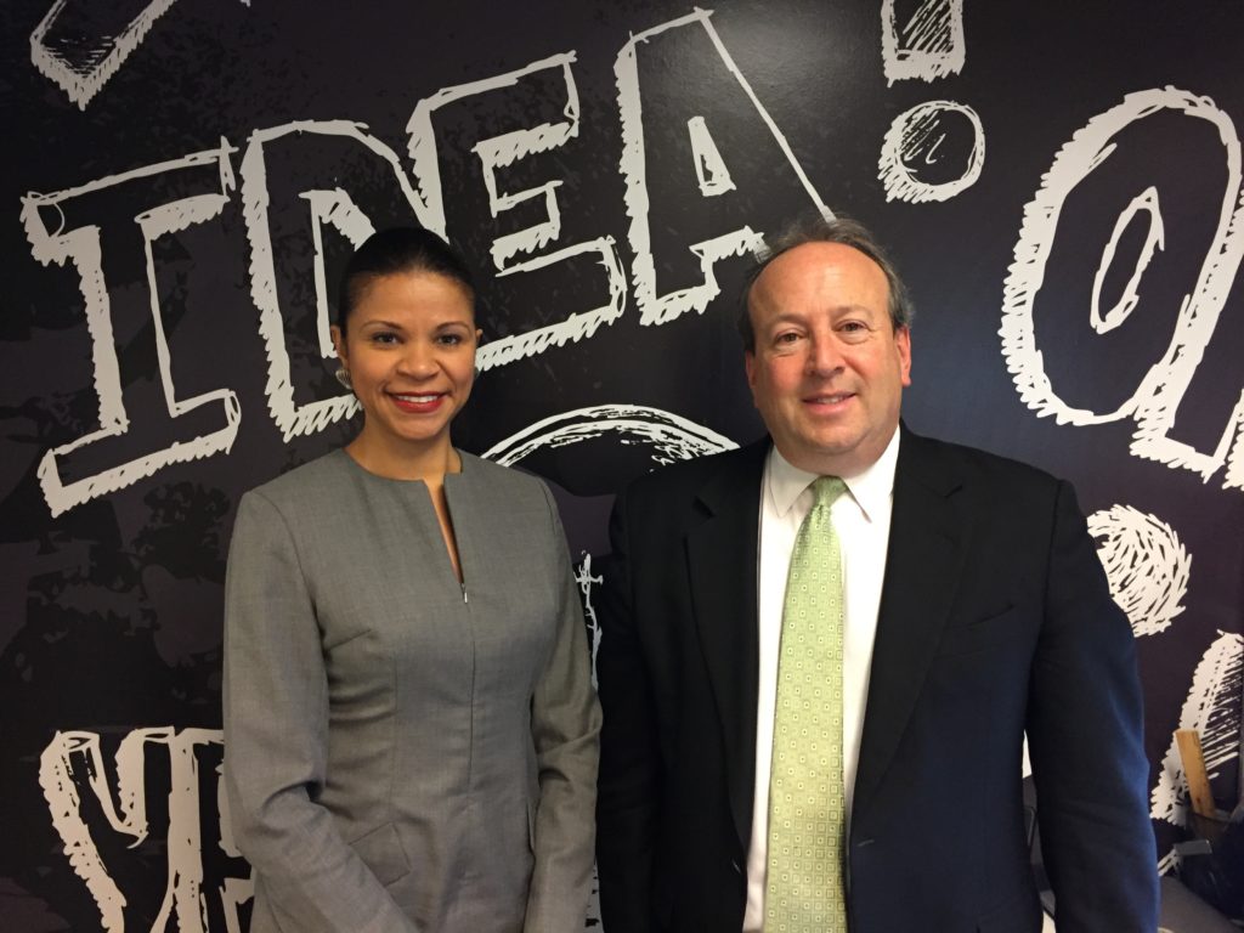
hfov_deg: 61.7
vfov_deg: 48.2
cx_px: 622
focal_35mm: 29
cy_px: 466
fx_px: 1042
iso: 200
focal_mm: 4.15
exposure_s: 1/30
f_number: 2.2
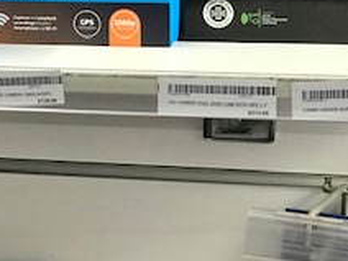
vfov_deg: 8.6
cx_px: -87
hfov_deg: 11.2
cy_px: 238
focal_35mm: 172
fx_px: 1729
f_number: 2.8
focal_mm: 6.6
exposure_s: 1/50
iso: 320
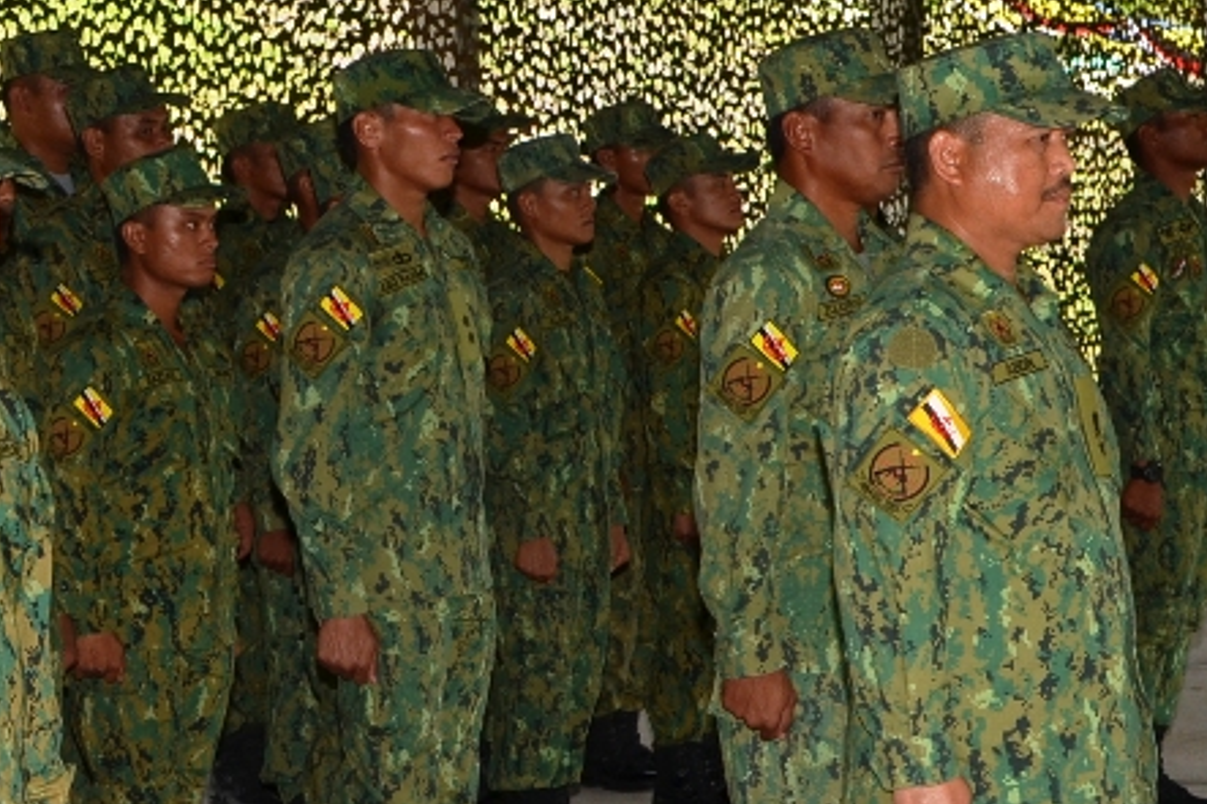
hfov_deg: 14.4
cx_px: -30
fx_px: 4692
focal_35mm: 140
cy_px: 707
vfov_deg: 9.8
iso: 200
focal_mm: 32
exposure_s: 1/250
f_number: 7.1
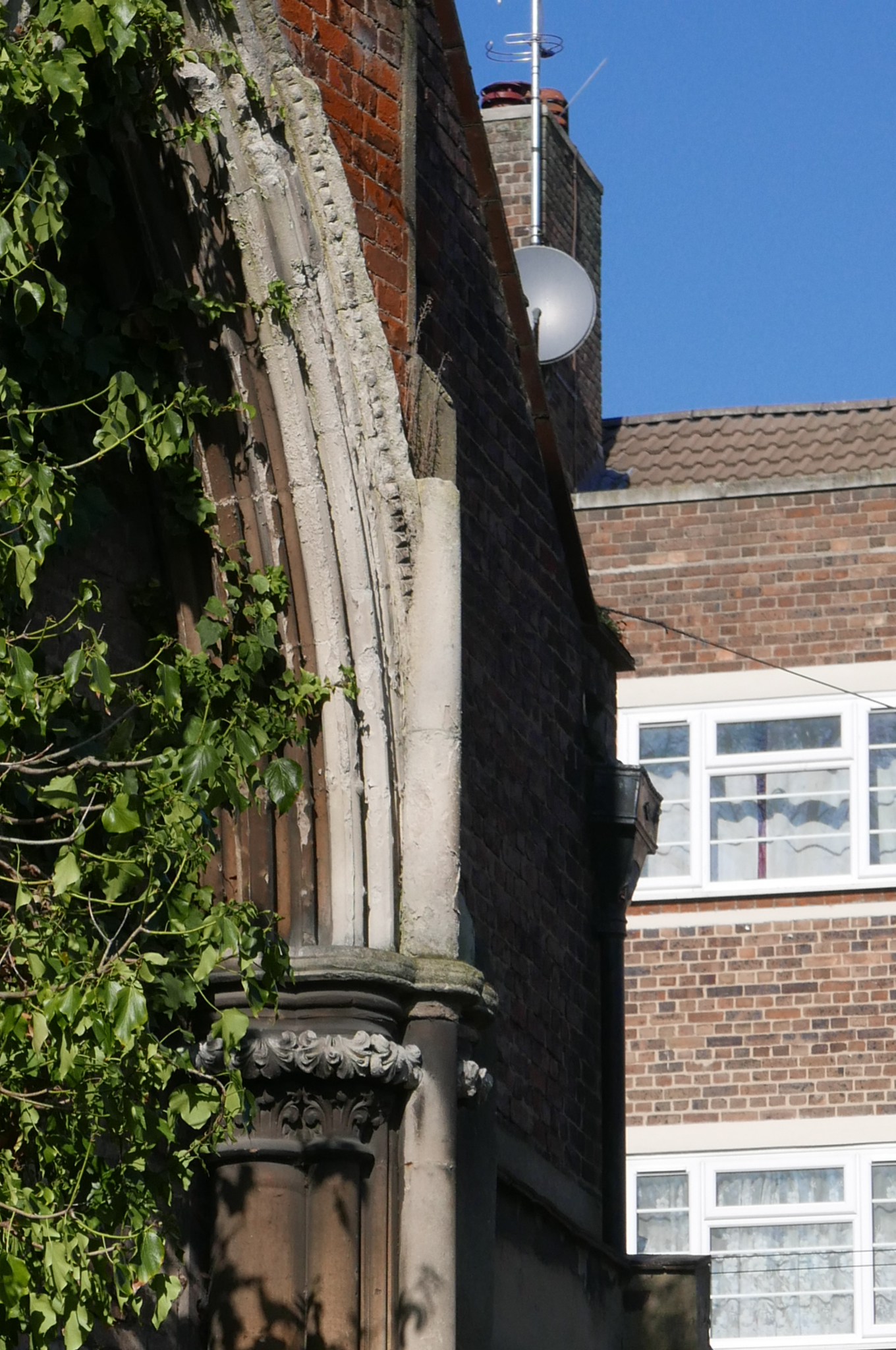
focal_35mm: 151
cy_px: 675
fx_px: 5652
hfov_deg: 9.1
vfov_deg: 13.6
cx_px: 448
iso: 400
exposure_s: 1/1300
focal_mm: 34
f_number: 7.1
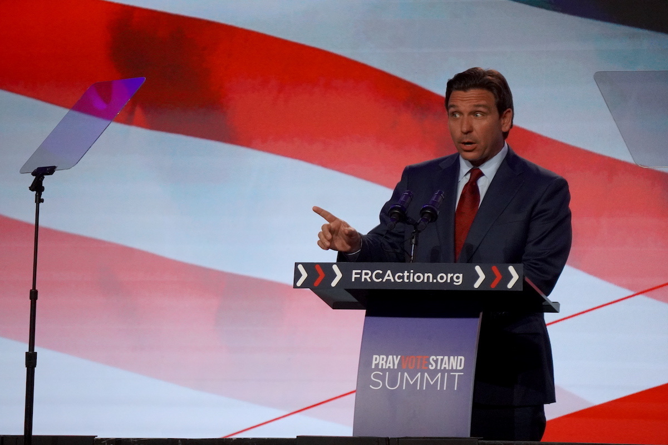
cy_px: 222
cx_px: 334
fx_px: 5650
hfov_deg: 6.8
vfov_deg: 4.5
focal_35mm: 304
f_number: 6.3
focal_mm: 203
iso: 5000
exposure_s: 1/320
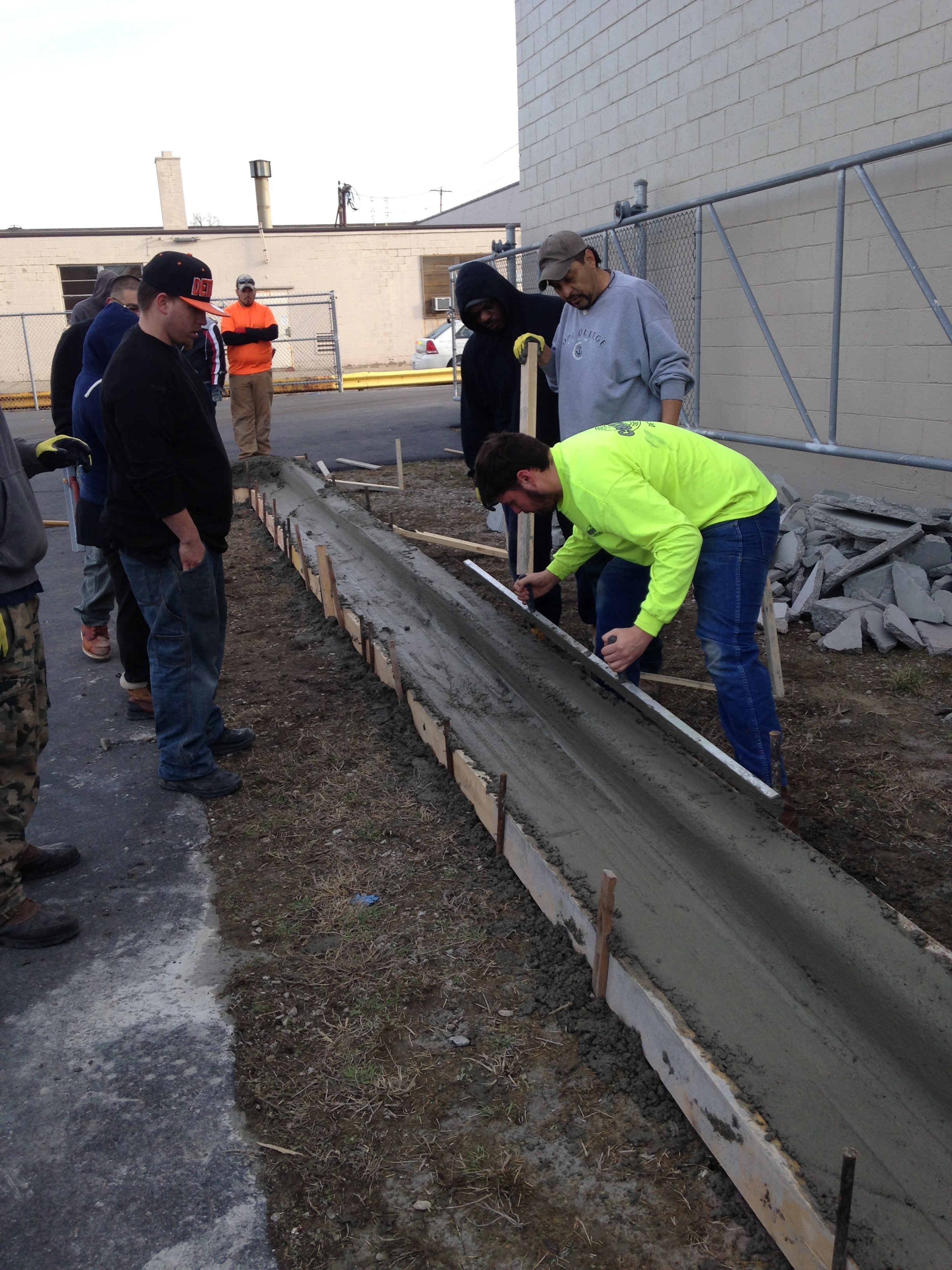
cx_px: 476
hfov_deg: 42.9
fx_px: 1210
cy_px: 635
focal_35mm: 33
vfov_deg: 55.4
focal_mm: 4.12
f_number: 2.4
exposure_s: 1/281
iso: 50
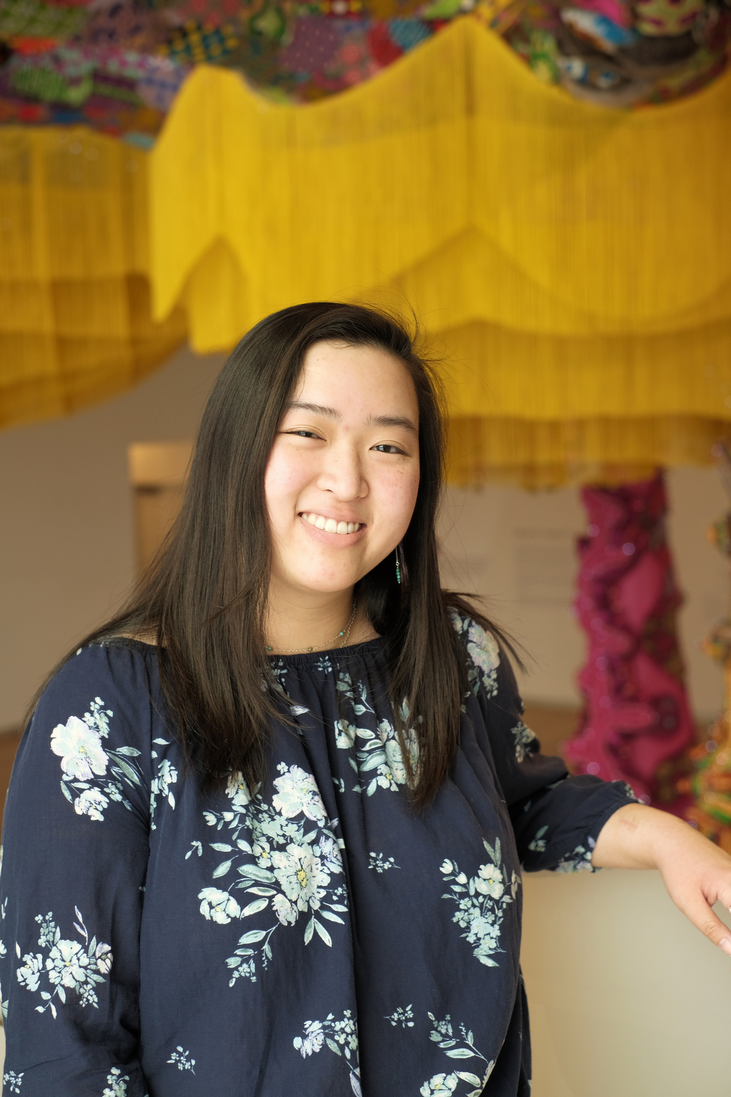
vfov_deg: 37.5
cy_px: 548
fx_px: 1614
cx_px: 366
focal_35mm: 53
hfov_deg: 25.5
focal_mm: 35
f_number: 3.2
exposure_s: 1/200
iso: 320
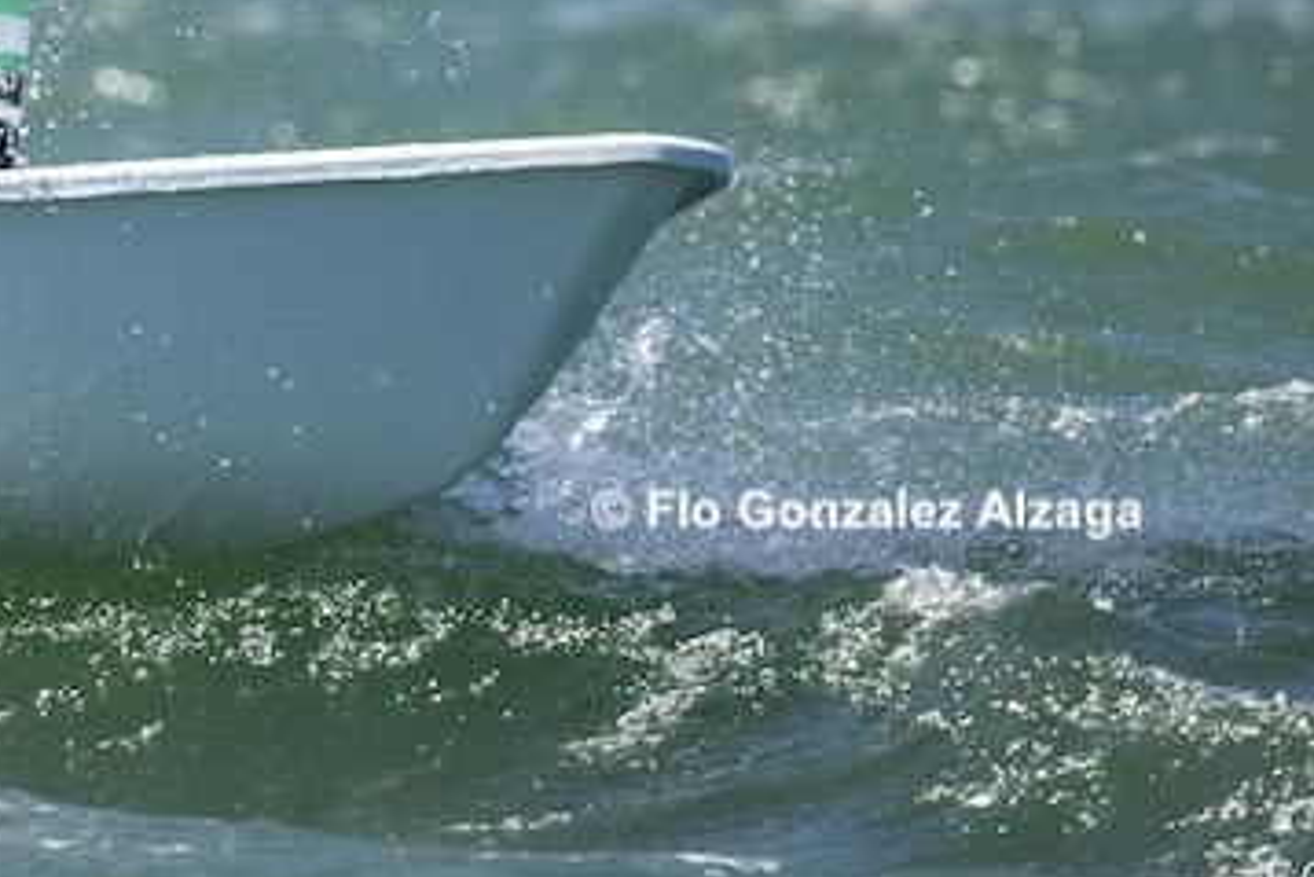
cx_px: -484
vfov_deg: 1.2
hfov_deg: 1.8
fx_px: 40748
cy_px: -116
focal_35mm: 1116
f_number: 8
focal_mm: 400
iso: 640
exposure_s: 1/1600
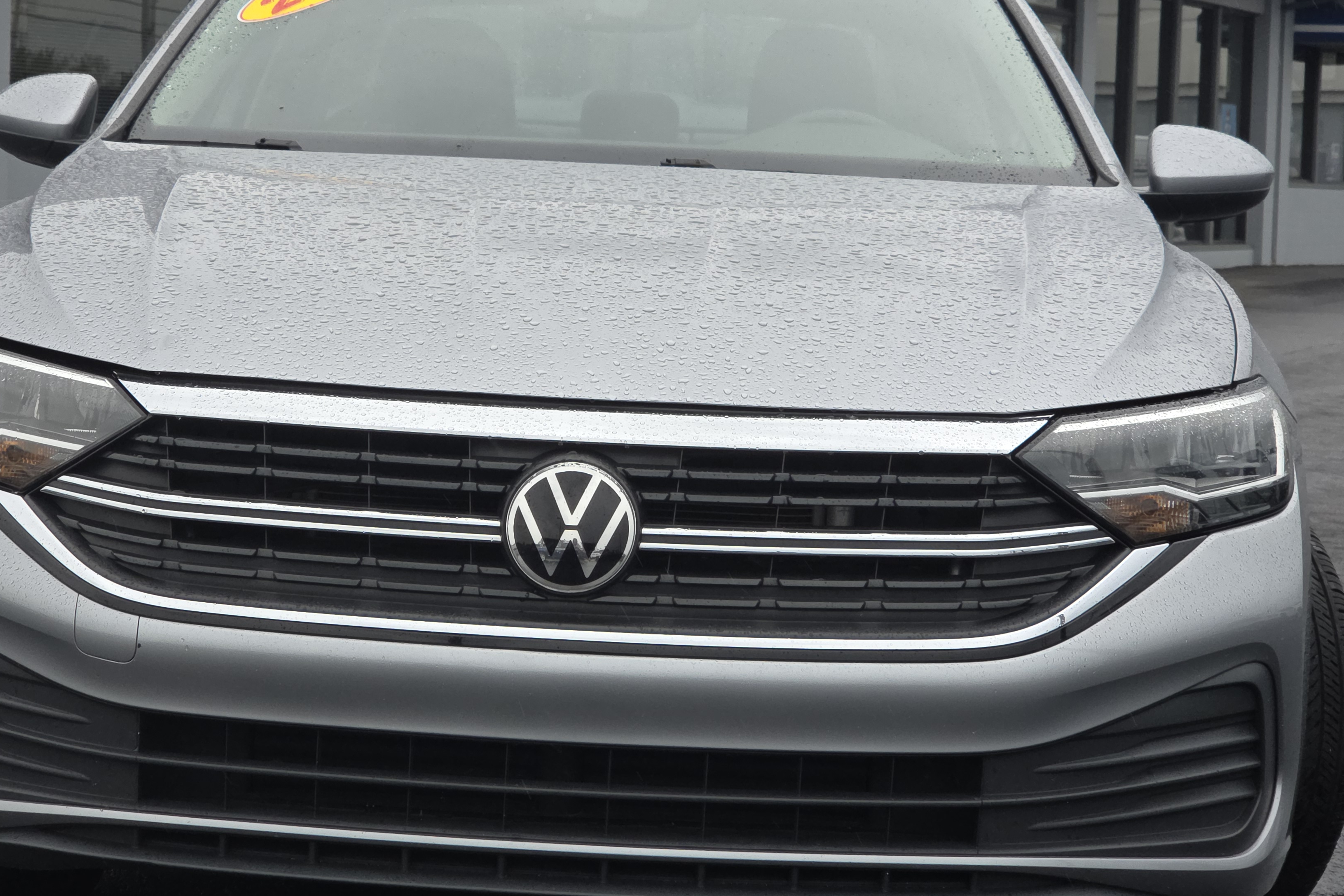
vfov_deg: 15.5
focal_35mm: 88
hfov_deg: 23.1
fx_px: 3285
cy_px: 313
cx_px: 588
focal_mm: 7
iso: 25
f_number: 2.4
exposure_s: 1/272
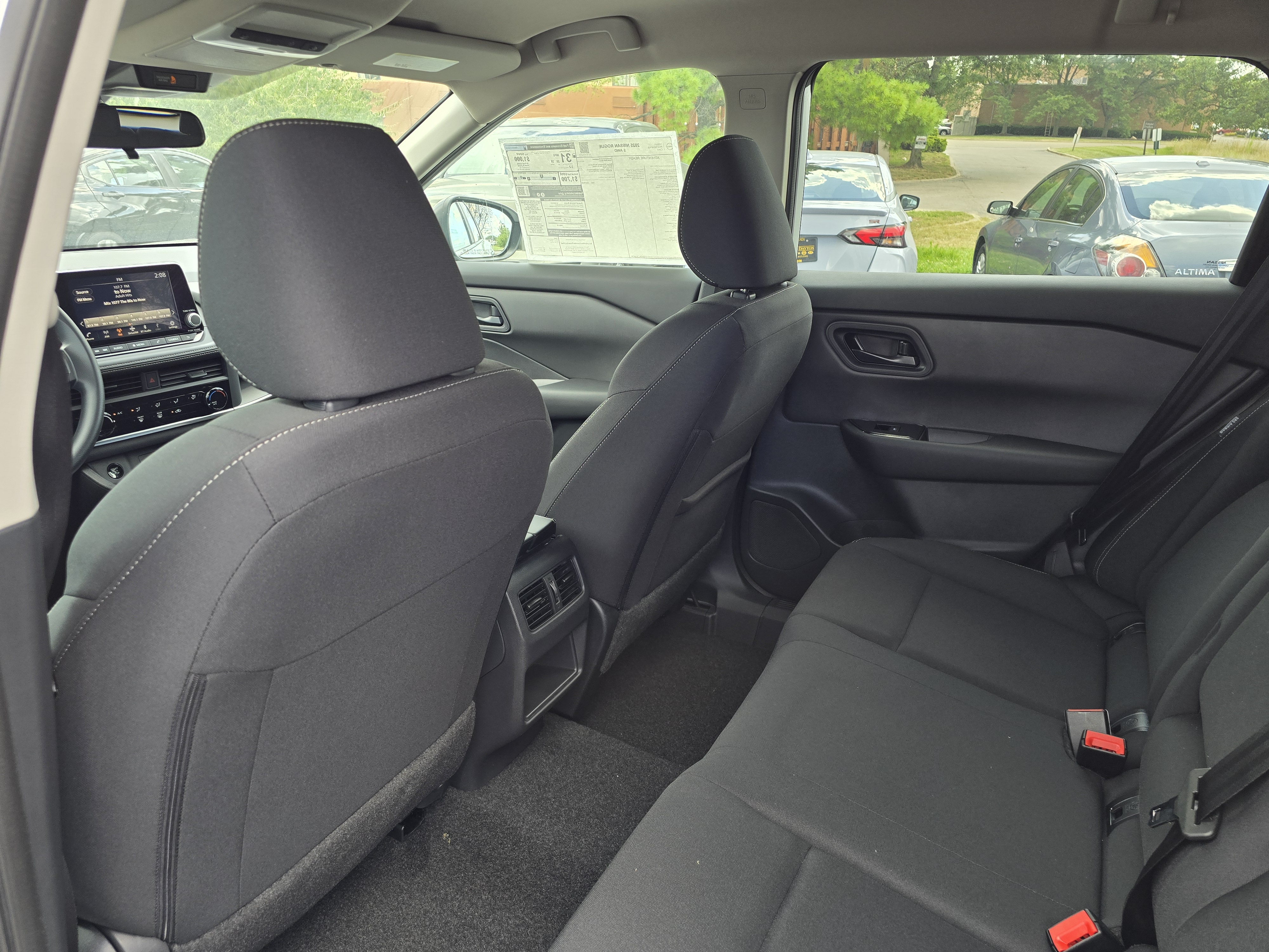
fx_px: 843
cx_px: 634
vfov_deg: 58.9
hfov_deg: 73.9
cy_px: 476
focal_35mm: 23
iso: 80
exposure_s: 1/180
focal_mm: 6.3
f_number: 1.7
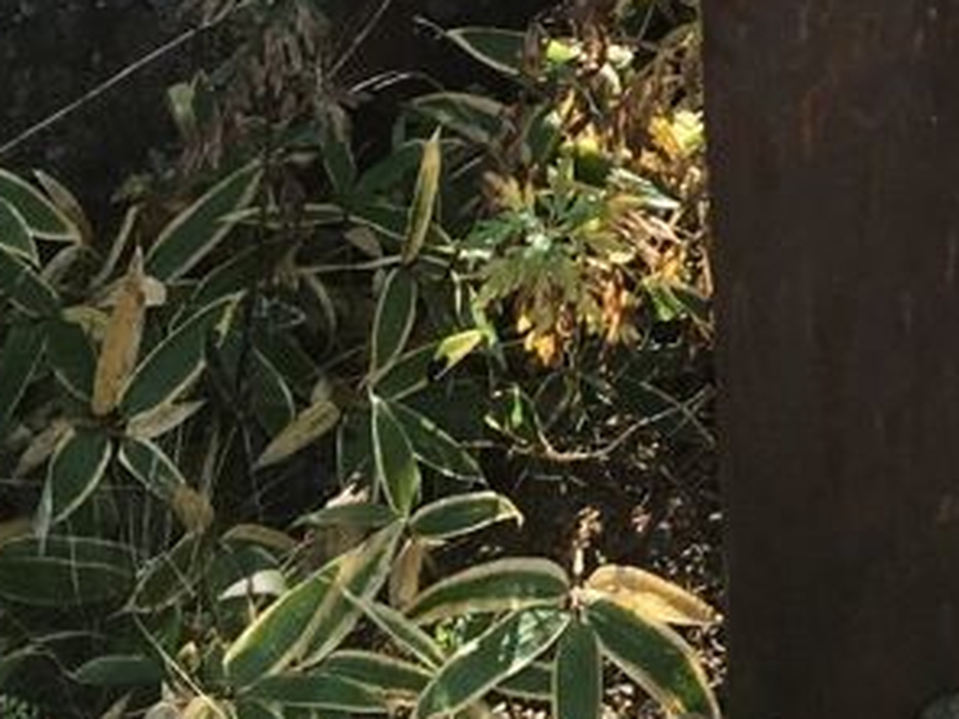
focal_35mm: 141
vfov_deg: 9.8
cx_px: 1818
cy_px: -700
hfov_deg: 12.6
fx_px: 3906
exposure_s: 1/190
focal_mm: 4.15
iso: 25
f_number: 2.2
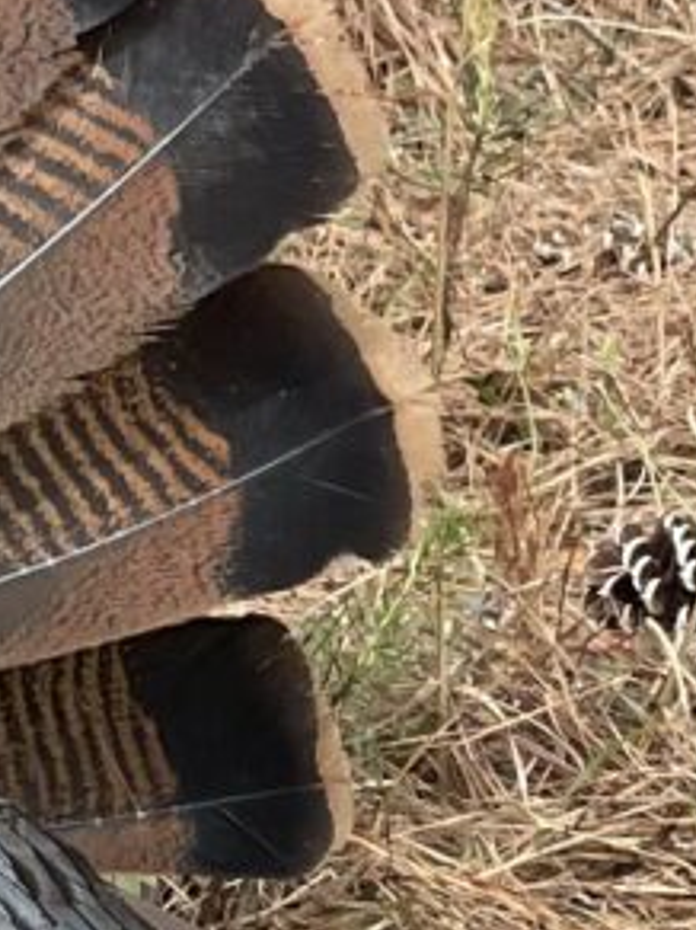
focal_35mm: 451
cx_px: -1050
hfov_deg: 3.3
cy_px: -291
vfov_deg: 4.4
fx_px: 12099
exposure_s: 1/121
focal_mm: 7.5
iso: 25
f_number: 2.2
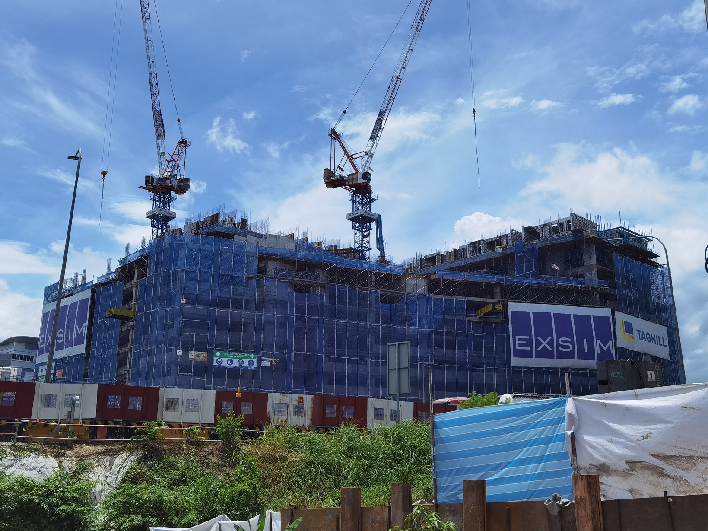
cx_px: 354
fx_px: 777
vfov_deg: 37.7
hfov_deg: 49.0
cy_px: 266
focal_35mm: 38
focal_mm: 6.71
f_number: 1.9
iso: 50
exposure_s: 1/10526
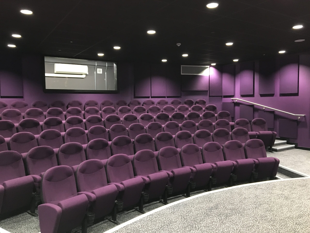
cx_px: 155
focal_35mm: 29
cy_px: 116
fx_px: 260
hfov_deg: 61.7
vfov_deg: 48.2
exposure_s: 1/25
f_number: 2.2
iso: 200
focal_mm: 4.15
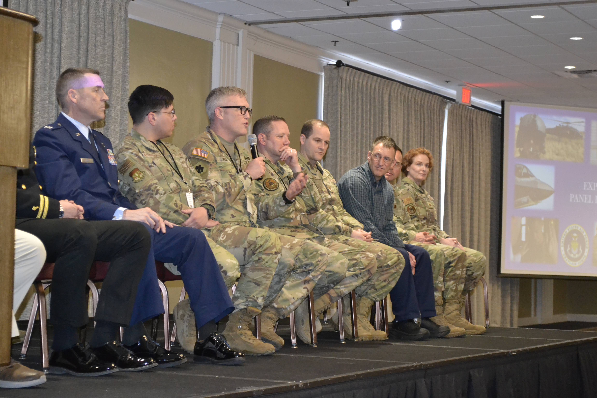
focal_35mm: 82
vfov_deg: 16.6
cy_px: 199
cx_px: 298
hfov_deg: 24.6
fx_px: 1368
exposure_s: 1/60
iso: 3200
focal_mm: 55
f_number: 5.6
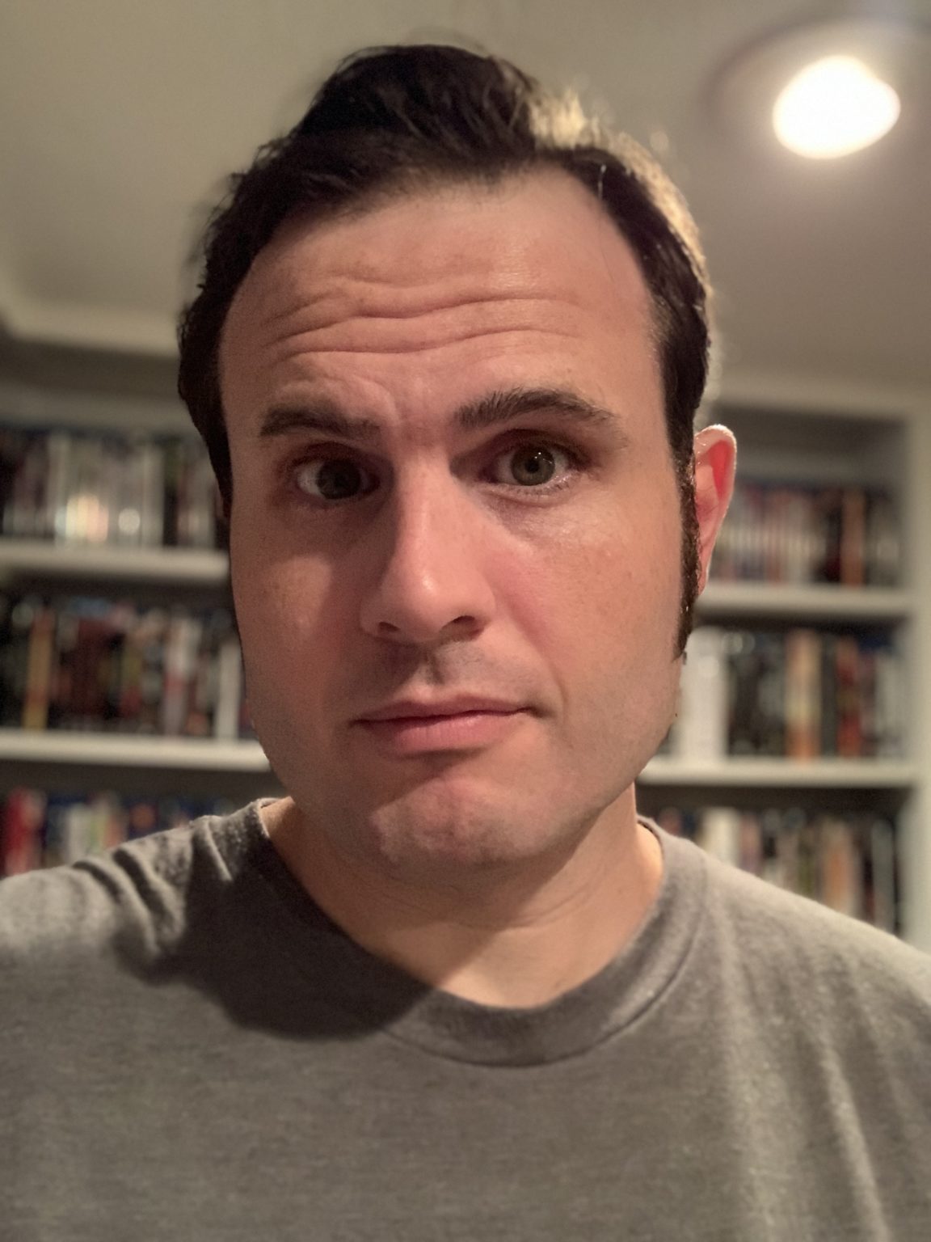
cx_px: 466
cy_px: 621
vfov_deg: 56.8
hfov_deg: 44.2
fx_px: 1148
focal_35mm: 32
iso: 500
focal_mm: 2.87
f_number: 2.2
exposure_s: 1/24
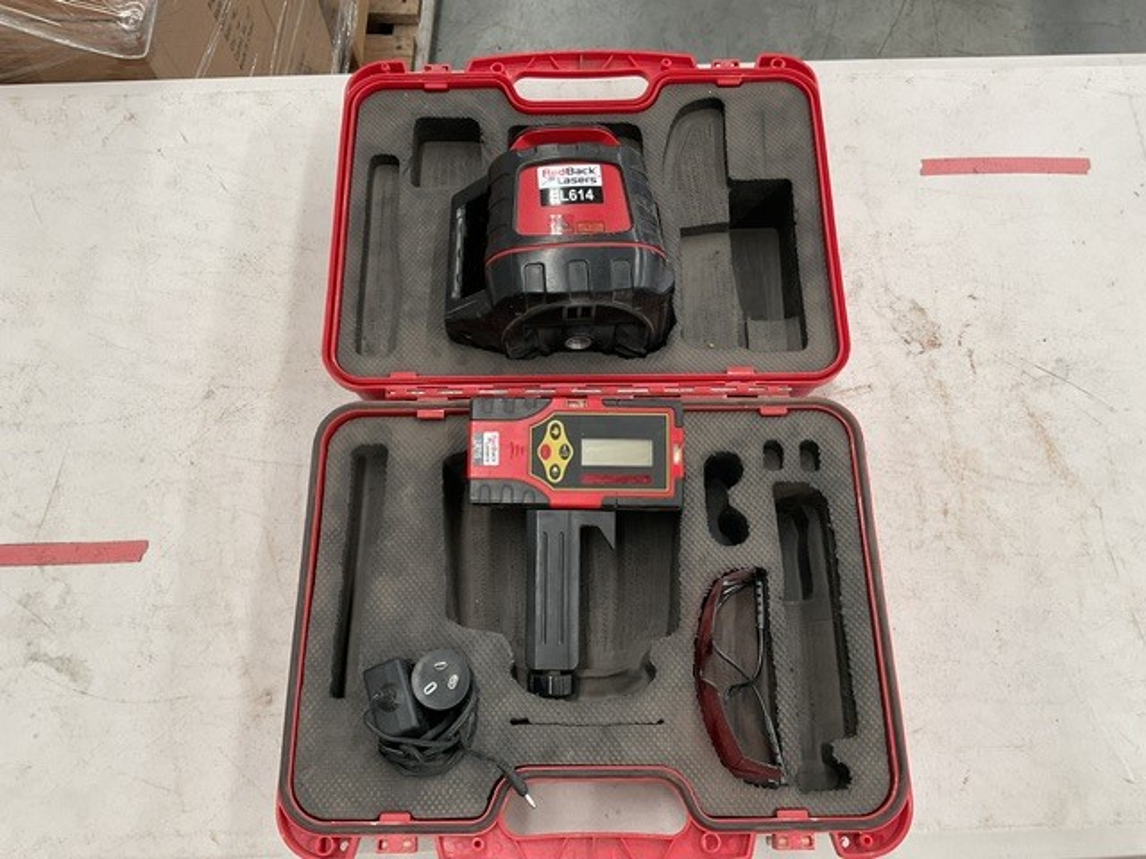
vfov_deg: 48.2
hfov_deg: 61.7
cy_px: 430
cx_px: 573
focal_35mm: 29
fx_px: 960
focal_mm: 3
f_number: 1.8
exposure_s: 1/60
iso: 50
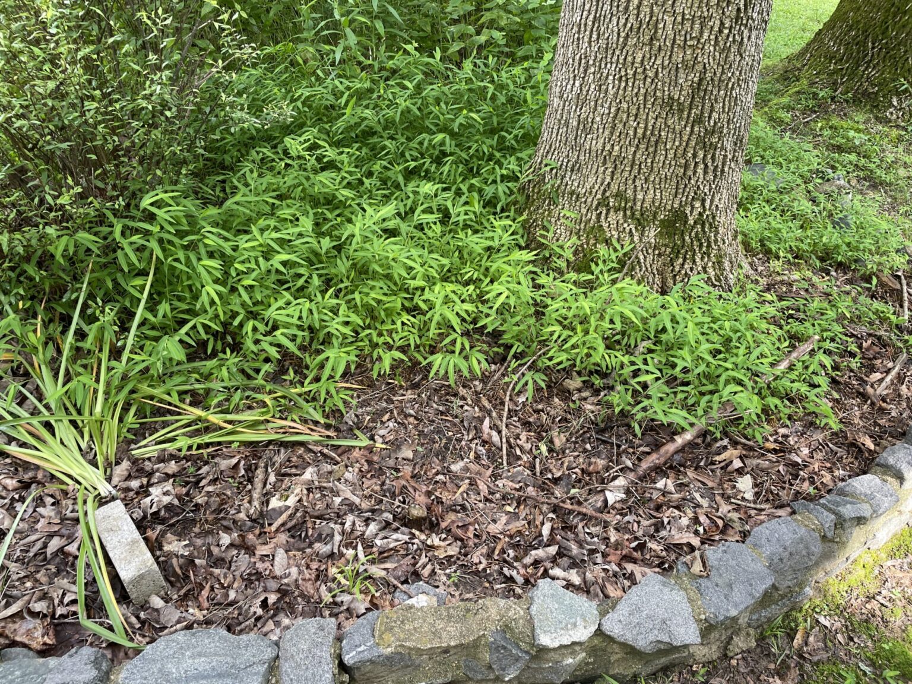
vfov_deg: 53.1
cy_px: 342
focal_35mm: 26
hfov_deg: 67.3
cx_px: 456
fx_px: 685
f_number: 1.6
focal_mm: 4.2
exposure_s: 1/121
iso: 64
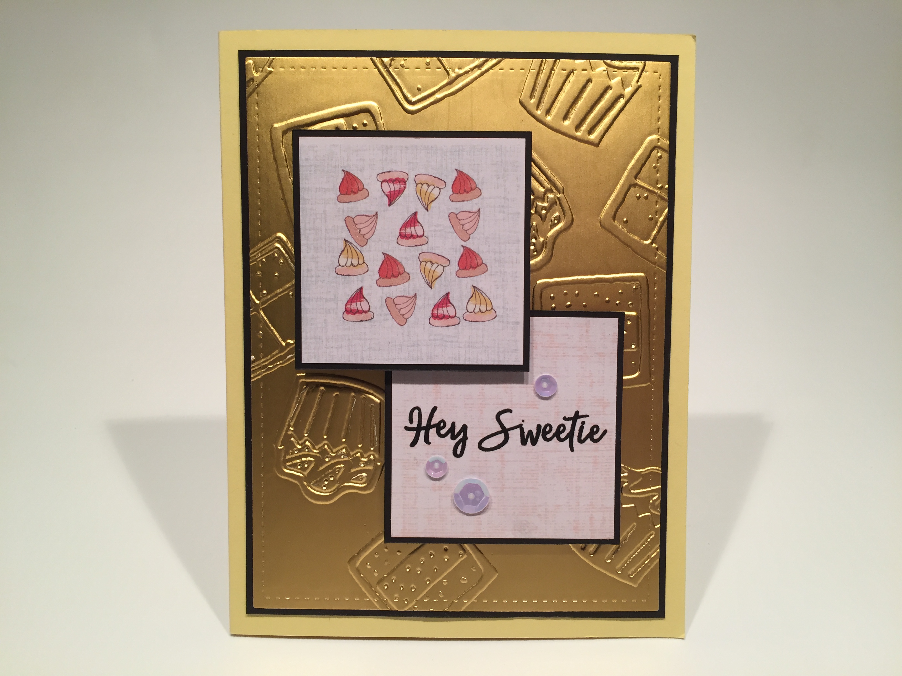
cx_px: 451
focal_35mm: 29
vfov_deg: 48.2
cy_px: 338
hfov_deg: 61.7
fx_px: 756
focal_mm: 4.15
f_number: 2.2
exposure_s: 1/30
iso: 64
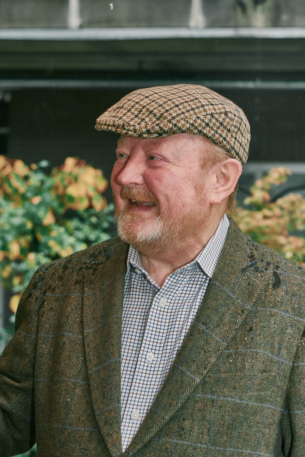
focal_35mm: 38
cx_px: 152
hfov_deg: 35.0
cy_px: 228
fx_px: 483
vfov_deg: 50.7
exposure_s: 1/125
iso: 800
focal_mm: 25
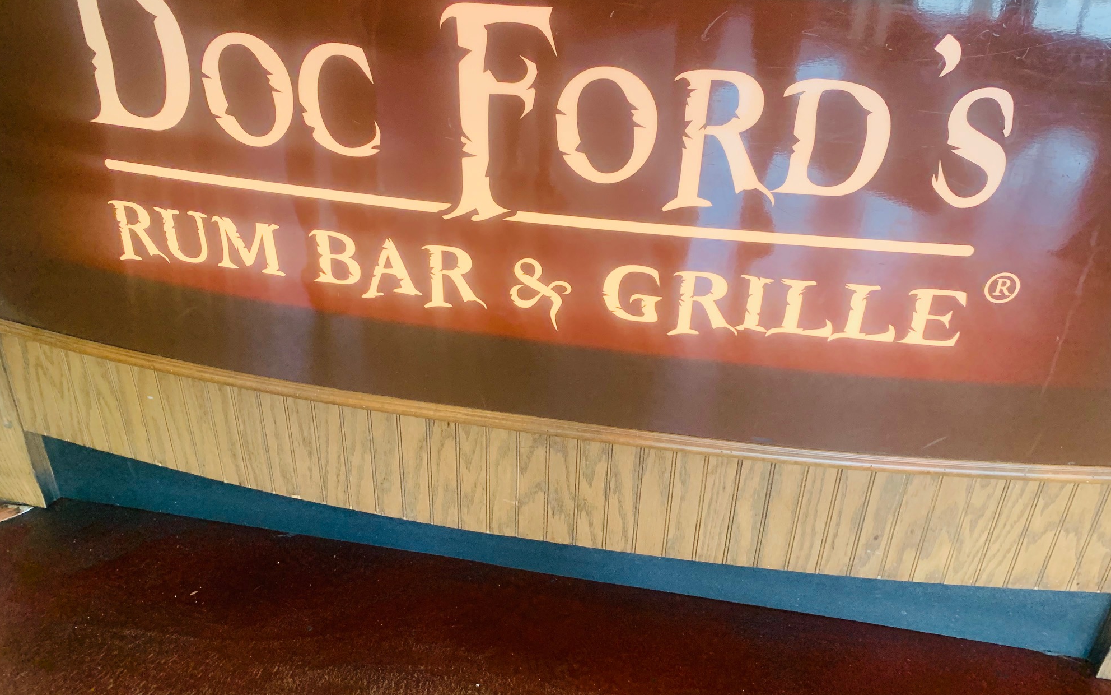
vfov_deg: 44.3
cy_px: 278
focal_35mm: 28
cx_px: 557
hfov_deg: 66.5
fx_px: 848
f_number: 1.8
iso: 250
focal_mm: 4.25
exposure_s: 1/60
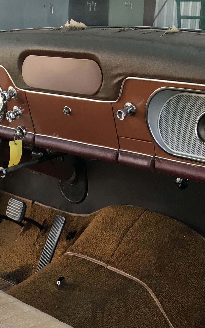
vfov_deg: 29.9
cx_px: 46
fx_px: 599
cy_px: 266
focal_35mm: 67
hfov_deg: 19.3
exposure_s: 1/30
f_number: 2.2
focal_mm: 4.15
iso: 25
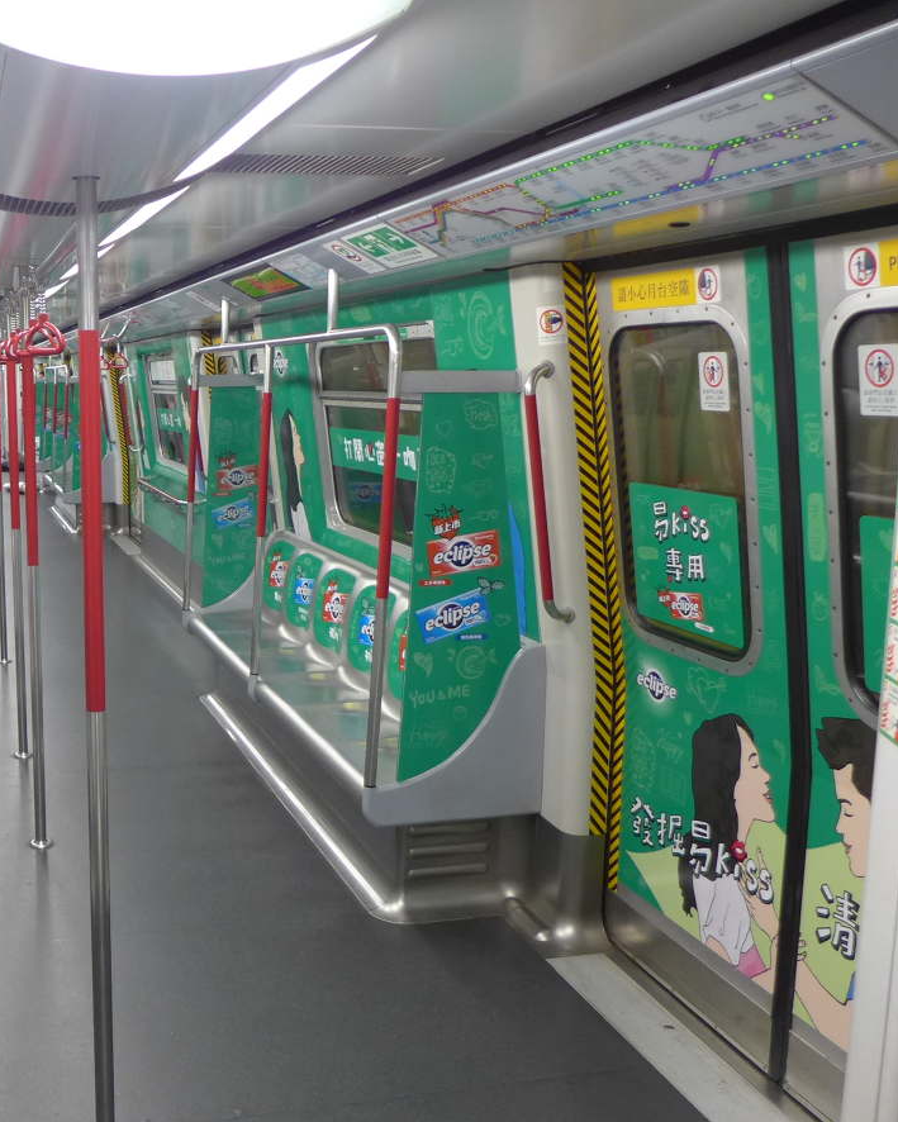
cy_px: 562
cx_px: 168
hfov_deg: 41.3
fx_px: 1129
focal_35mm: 34
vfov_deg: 52.8
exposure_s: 1/60
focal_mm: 4.7
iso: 250
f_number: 1.4
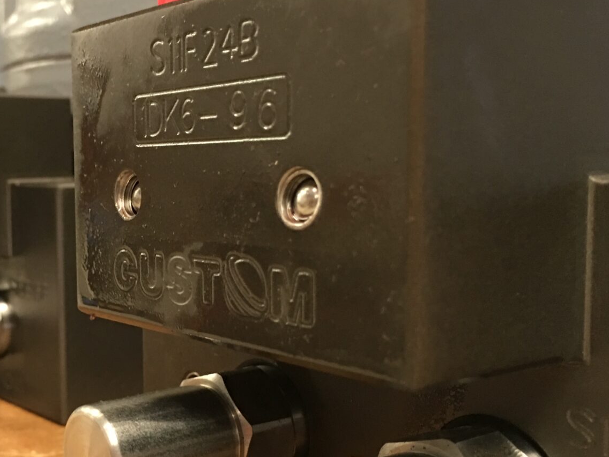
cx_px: 124
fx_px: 862
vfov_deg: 29.6
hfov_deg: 37.5
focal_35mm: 49
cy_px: 260
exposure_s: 1/10
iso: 80
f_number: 2.2
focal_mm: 4.15
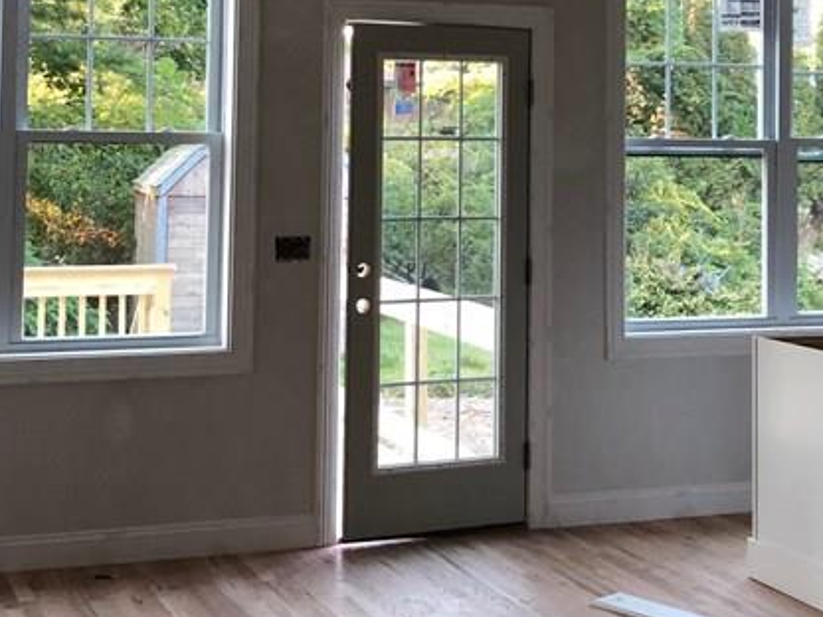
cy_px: 73
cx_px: 396
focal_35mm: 69
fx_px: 1640
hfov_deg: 28.2
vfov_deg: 20.9
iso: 40
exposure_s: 1/24
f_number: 1.8
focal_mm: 3.99
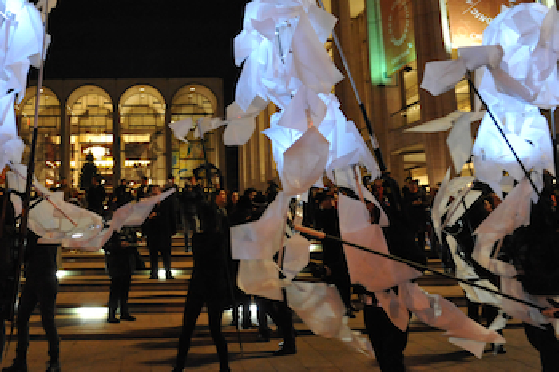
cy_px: 122
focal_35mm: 37
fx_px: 574
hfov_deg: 50.2
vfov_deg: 35.5
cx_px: 153
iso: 5000
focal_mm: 24
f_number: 3.2
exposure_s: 1/100
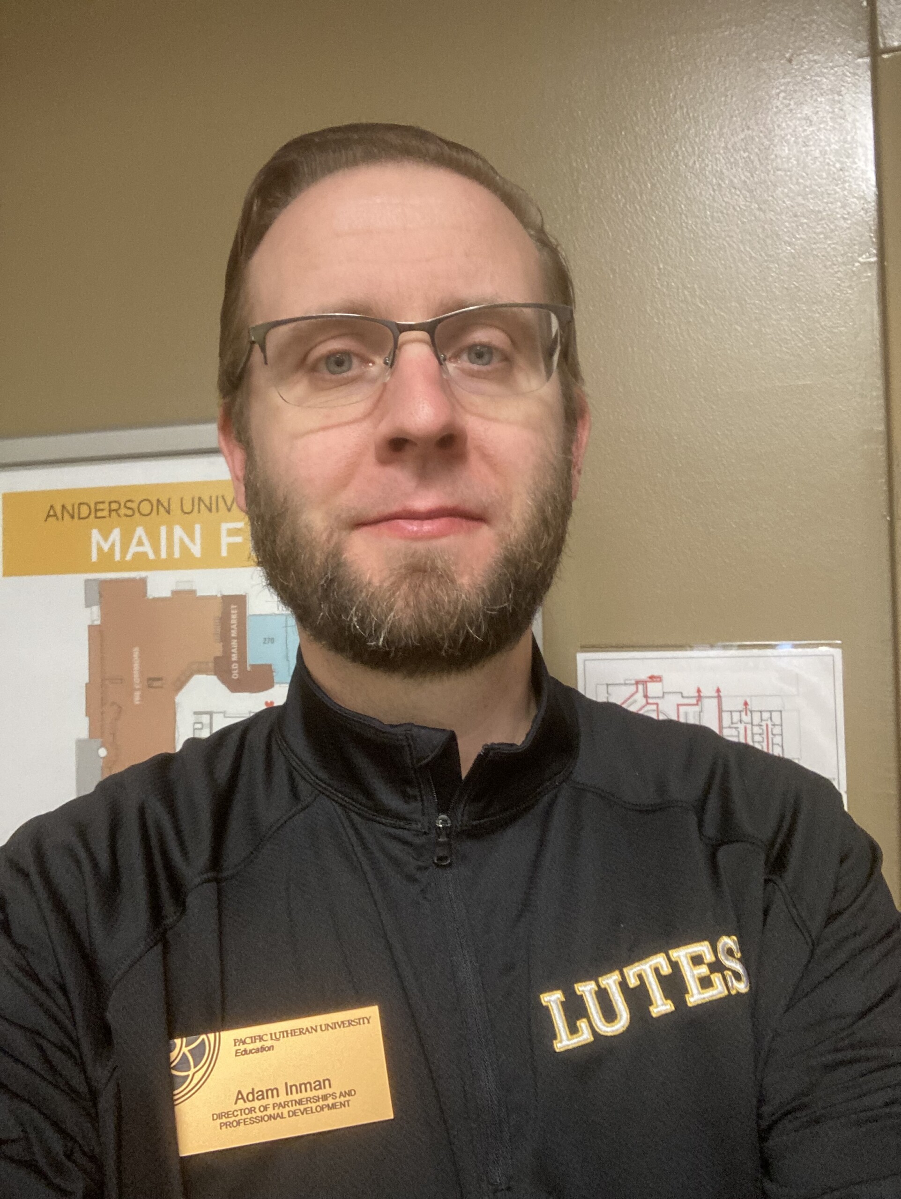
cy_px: 600
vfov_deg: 56.8
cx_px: 450
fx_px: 1109
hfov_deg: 44.2
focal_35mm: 32
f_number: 2.2
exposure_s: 1/40
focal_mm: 2.87
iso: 320
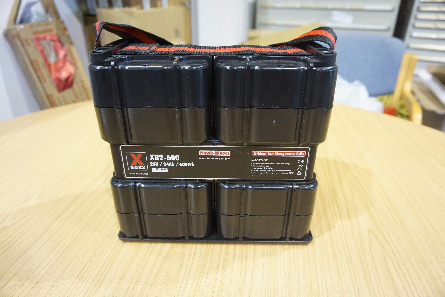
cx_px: 222
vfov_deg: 53.1
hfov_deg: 73.7
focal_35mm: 24
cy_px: 148
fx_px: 297
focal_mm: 16
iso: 2000
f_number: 3.5
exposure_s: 1/60
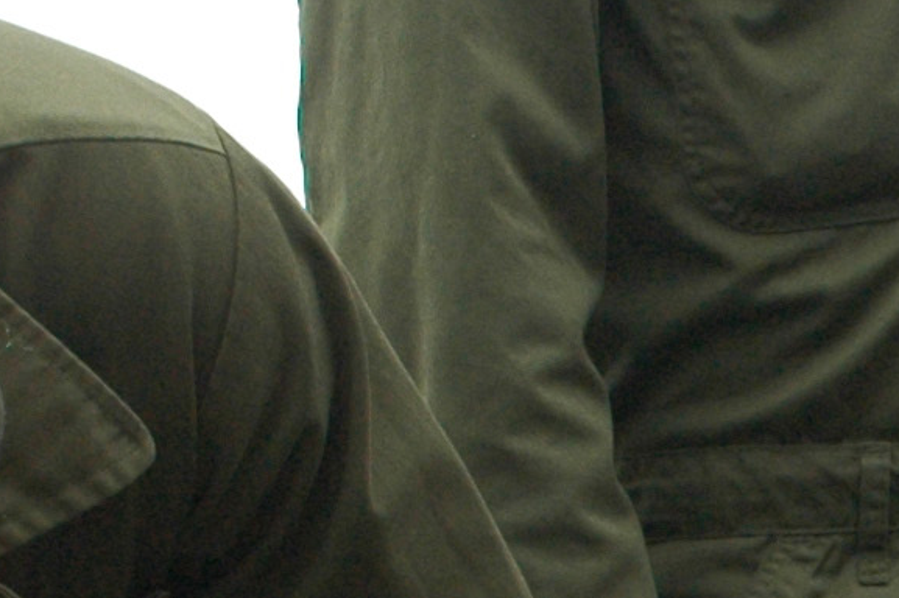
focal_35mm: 219
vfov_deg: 6.2
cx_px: 1402
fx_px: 5466
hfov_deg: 9.1
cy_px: 970
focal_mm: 28
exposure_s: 1/200
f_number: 7.1
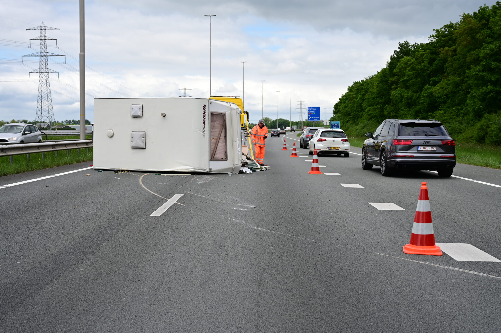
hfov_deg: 46.4
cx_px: 250
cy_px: 166
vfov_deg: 31.8
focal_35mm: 42
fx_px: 584
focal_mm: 42
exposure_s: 1/1600
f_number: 4
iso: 200
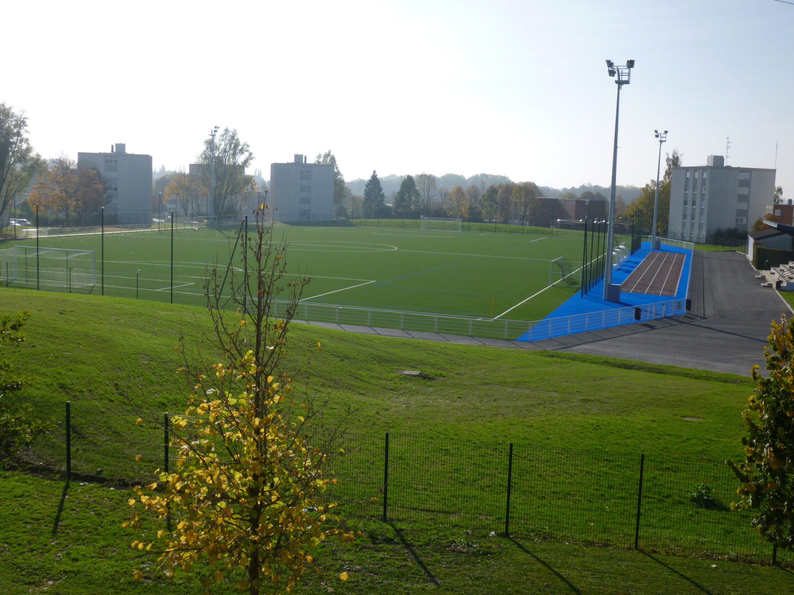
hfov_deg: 47.9
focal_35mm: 39
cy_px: 298
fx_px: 895
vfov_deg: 36.8
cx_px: 397
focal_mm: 6.9
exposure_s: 1/1000
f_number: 3.7
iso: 100
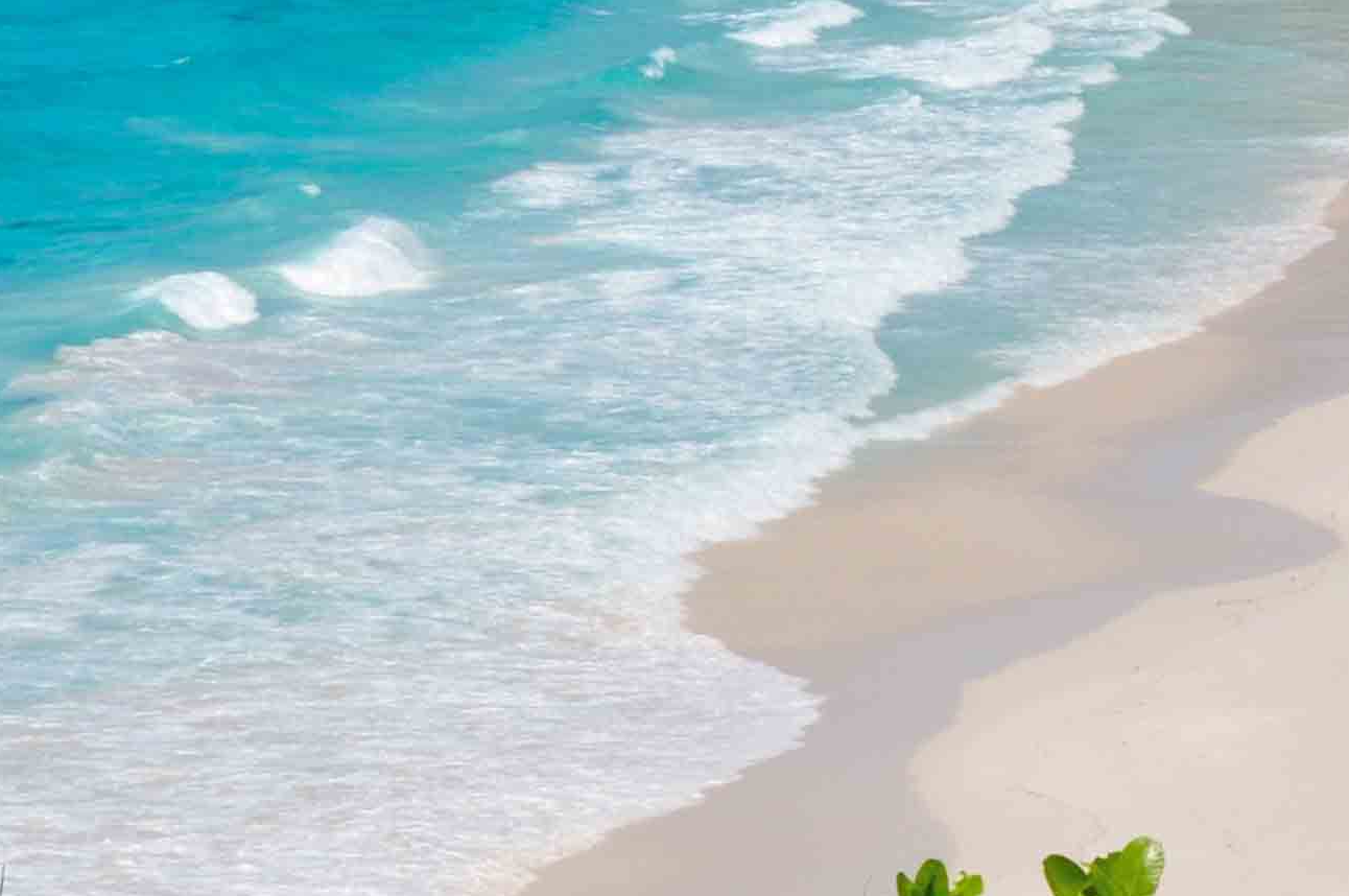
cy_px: 81
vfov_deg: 5.7
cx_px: 279
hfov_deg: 8.6
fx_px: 8945
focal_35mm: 239
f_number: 22
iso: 220
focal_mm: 48
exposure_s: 1/125
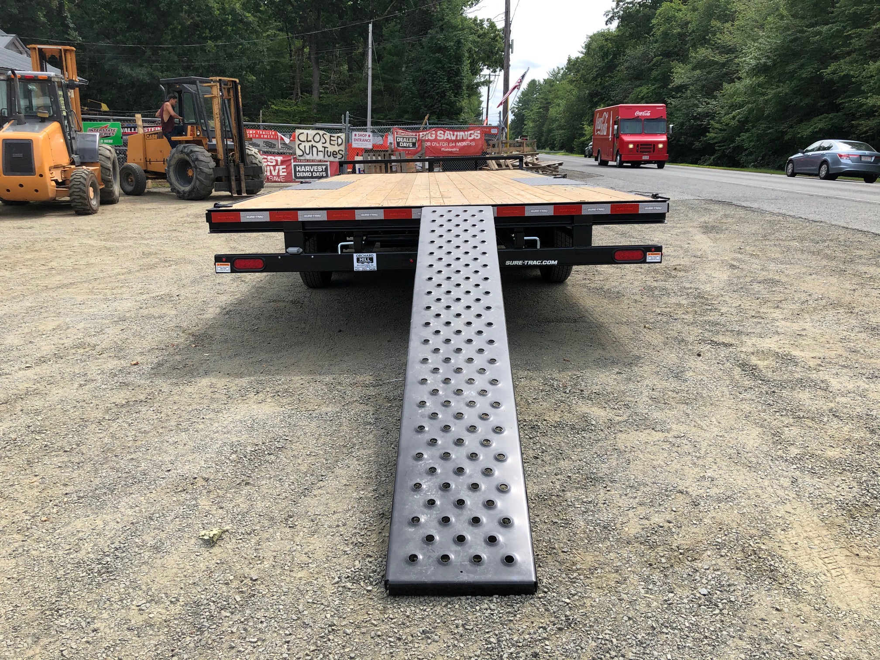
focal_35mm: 28
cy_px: 330
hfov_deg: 63.4
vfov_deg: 49.7
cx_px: 440
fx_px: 712
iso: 20
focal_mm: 3.99
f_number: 1.8
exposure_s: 1/1333
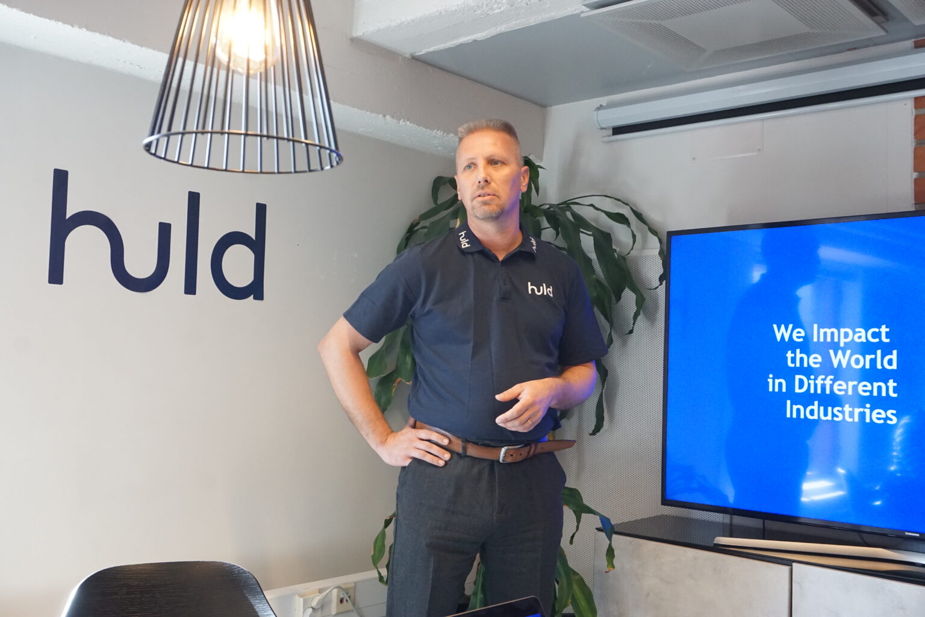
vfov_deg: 36.9
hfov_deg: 53.1
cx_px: 462
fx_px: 925
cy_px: 308
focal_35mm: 36
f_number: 7.1
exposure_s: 1/60
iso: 2000
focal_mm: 24
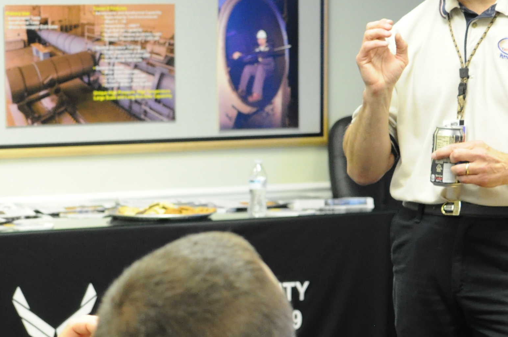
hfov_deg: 16.0
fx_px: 1761
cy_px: 266
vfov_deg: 10.9
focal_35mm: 125
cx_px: -24
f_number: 3.5
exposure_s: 1/50
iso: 1000
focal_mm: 30
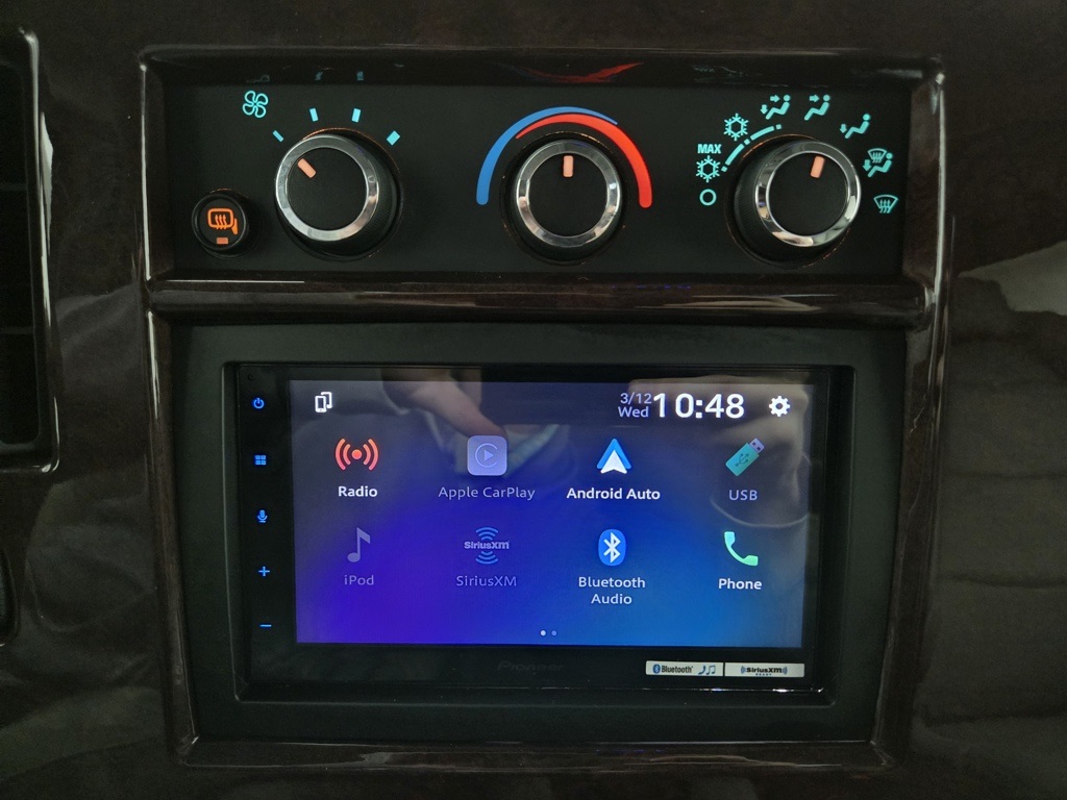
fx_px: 709
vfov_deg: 58.9
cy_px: 400
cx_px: 534
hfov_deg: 73.9
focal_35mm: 23
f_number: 1.8
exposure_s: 1/60
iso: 1250
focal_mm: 5.4
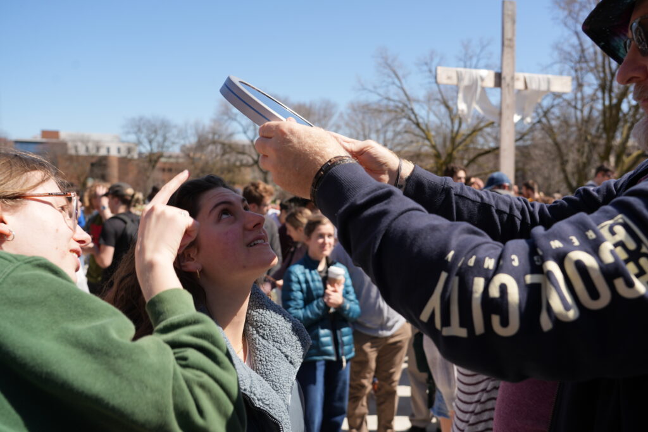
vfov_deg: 40.0
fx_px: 594
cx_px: 324
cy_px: 216
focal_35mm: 33
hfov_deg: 57.2
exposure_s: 1/80
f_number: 5.6
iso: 100
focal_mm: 33
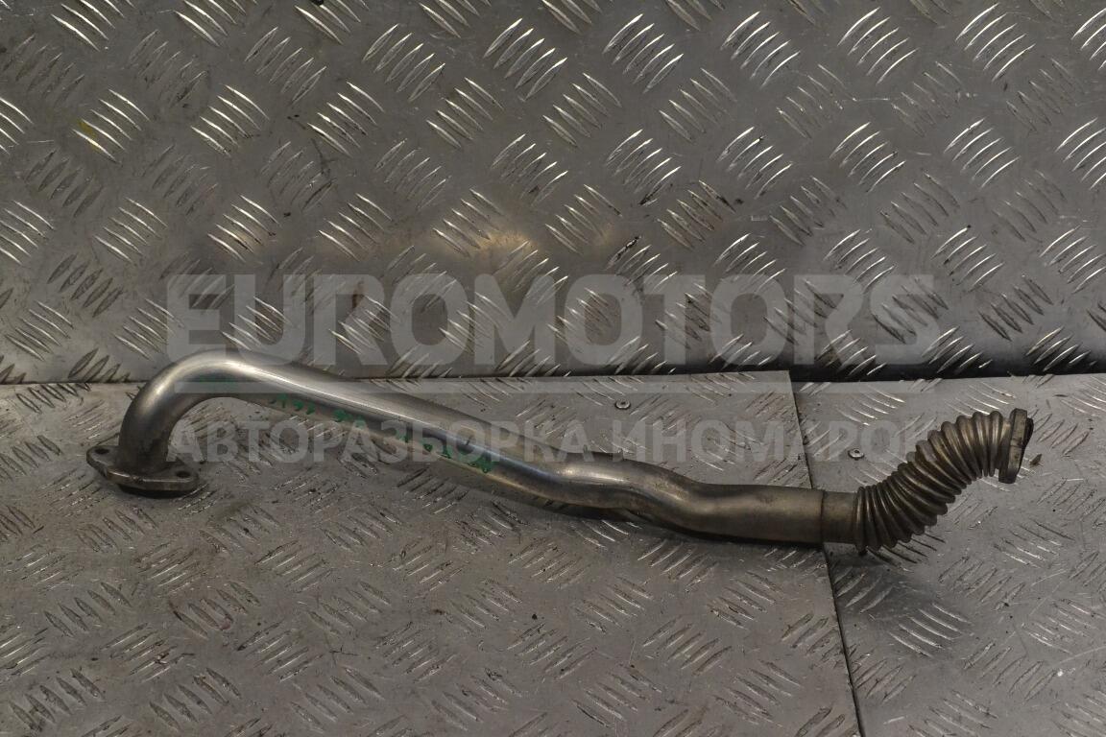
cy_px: 368
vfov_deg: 25.8
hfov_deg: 37.9
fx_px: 1613
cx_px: 553
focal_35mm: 52
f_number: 10
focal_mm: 35
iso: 3200
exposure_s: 1/400
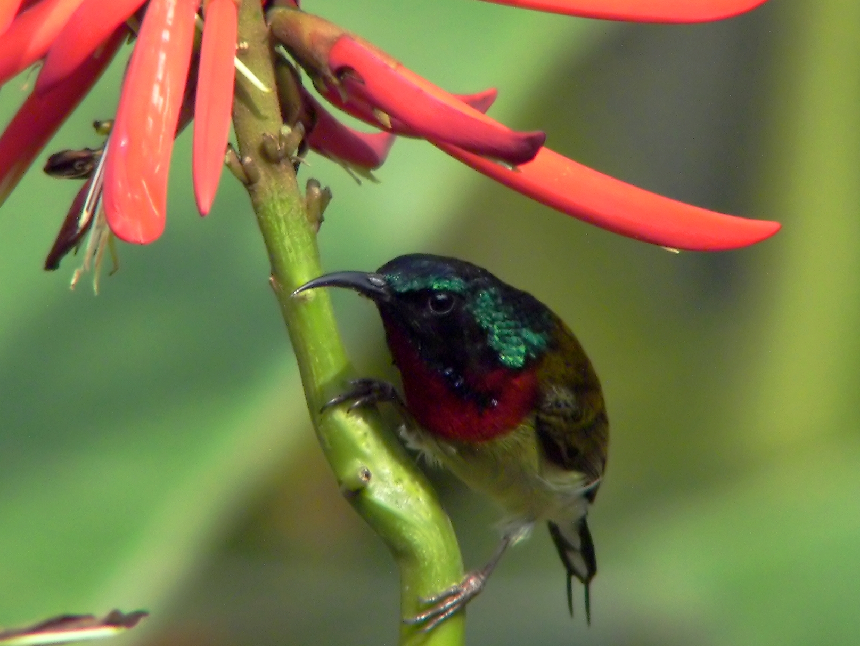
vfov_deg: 3.4
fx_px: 10735
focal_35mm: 432
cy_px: 323
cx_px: 430
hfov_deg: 4.6
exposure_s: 1/1000
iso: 200
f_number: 3.7
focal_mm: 72
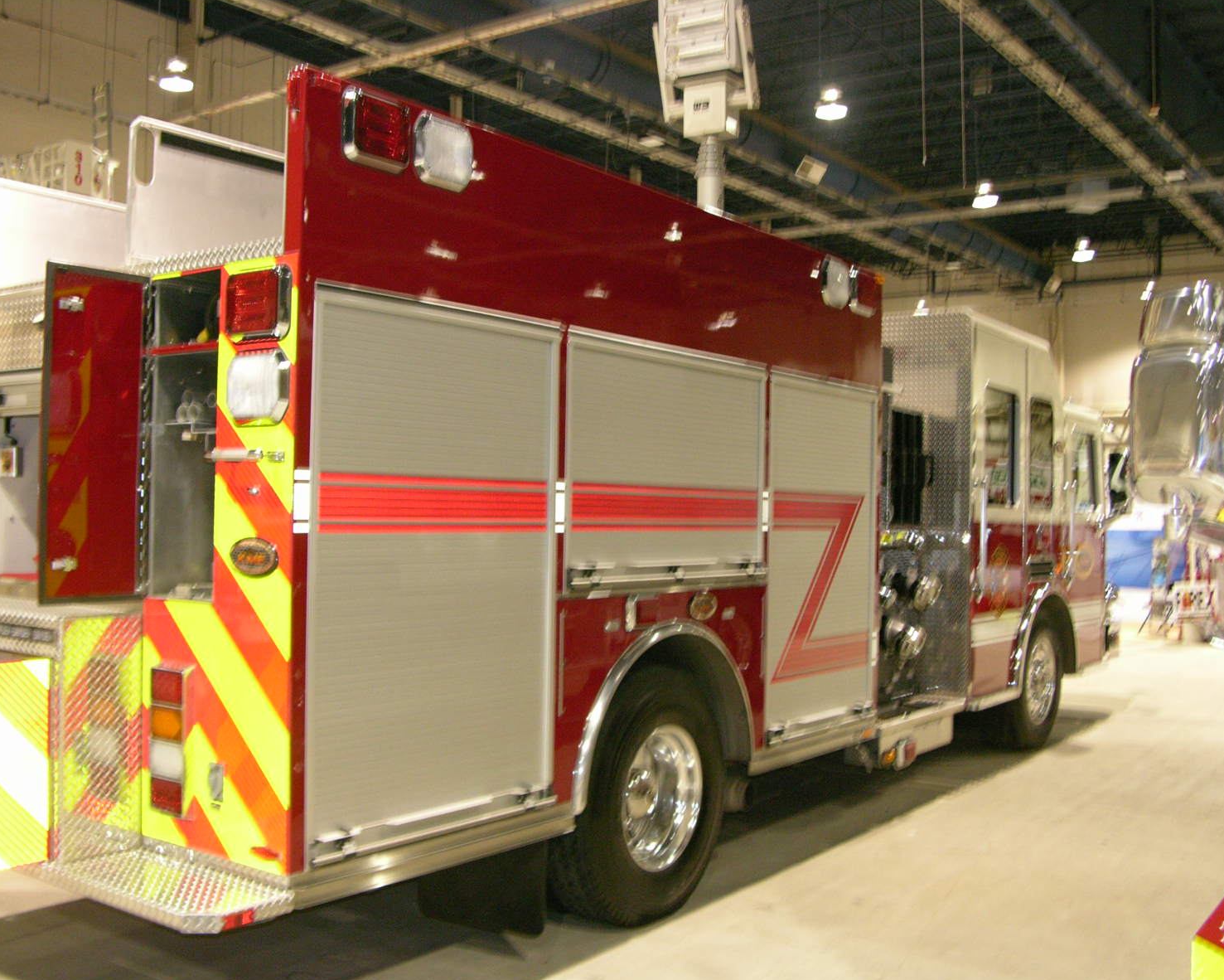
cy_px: 492
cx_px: 580
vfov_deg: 40.1
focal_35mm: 37
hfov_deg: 49.1
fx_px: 1341
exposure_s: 1/10.1
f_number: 2.8
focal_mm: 8.9
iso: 200
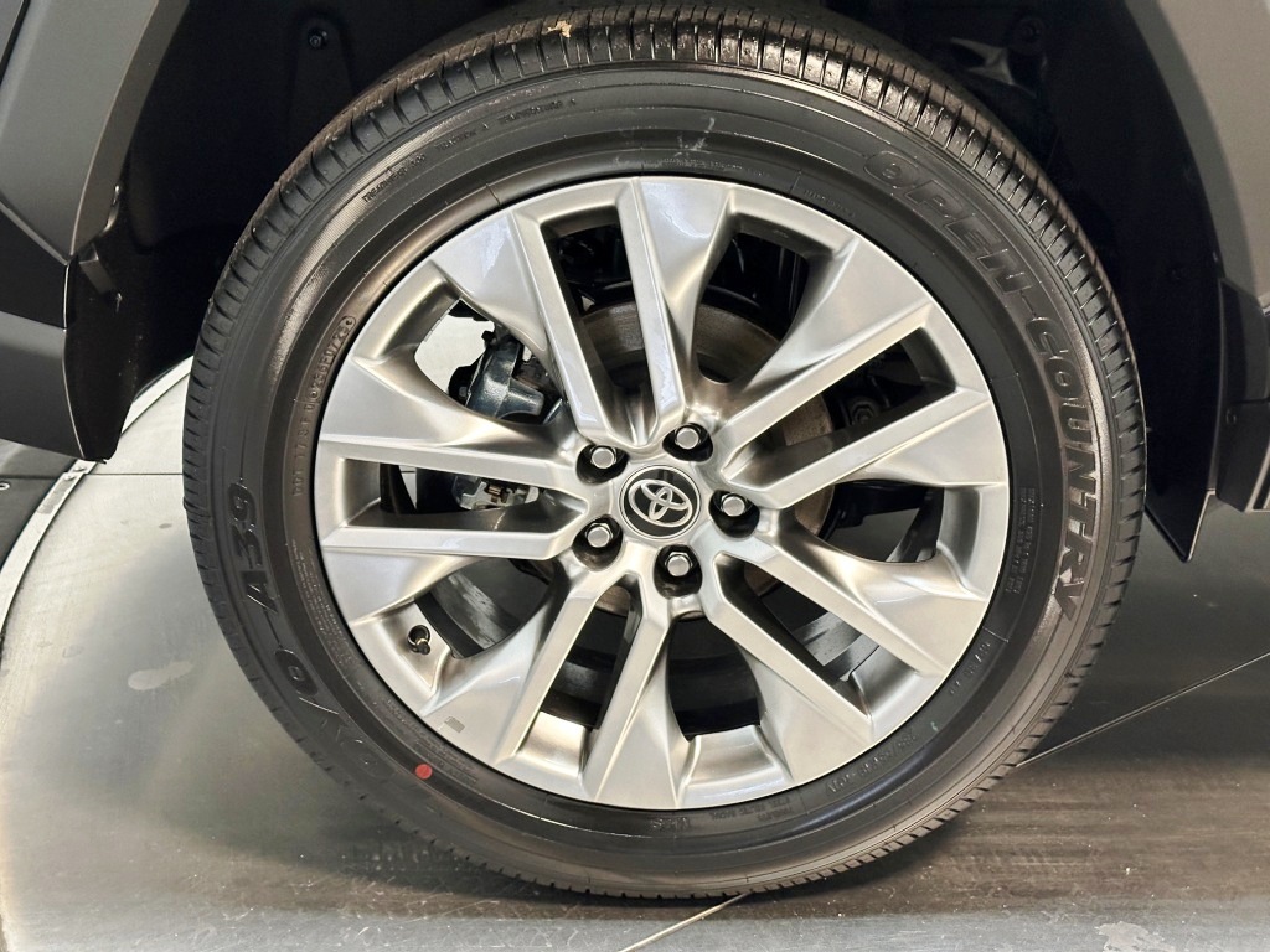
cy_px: 476
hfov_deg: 39.7
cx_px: 635
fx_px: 1761
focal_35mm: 48
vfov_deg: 30.3
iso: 400
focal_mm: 6.86
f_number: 1.78
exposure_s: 1/30
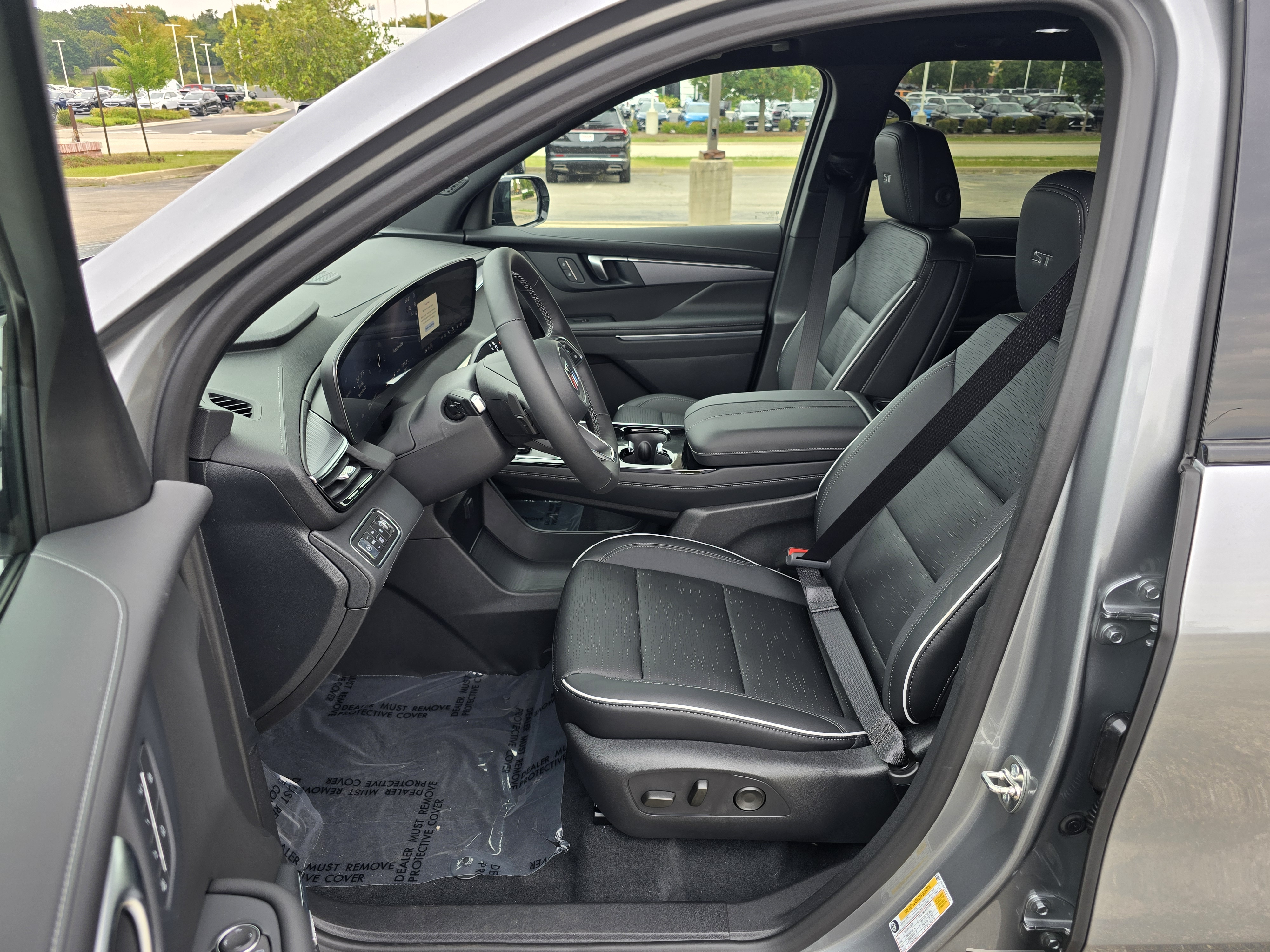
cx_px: 635
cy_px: 476
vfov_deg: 58.9
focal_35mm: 23
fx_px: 844
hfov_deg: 73.9
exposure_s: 1/180
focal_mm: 6.3
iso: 40
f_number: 1.7
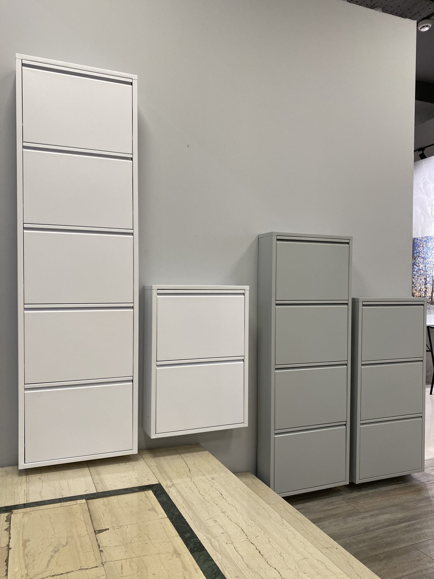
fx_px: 435
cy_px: 290
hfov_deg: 53.1
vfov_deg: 67.3
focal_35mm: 26
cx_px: 217
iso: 100
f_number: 1.8
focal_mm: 4.25
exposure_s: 1/50
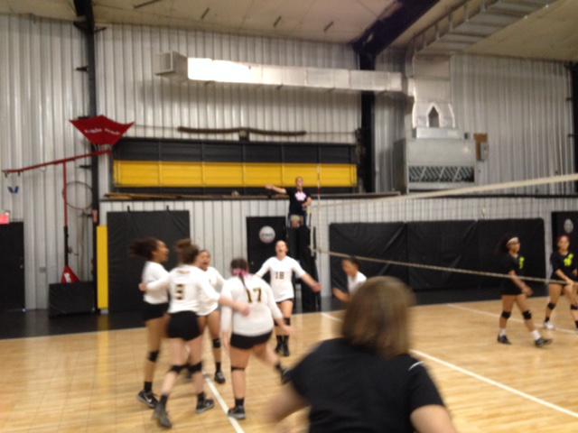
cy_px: 216
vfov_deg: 42.9
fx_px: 551
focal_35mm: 33
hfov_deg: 55.4
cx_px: 289
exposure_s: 1/20
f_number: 2.4
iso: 250
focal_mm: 4.12
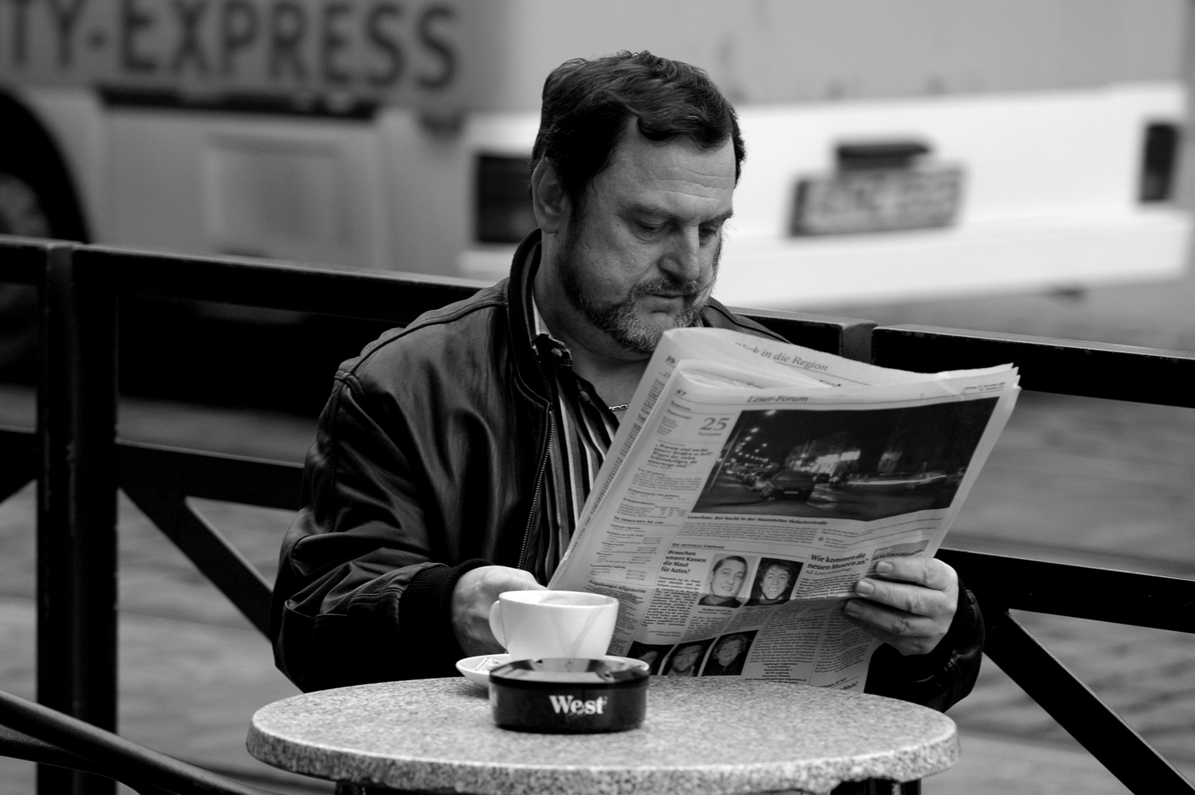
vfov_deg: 6.1
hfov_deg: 9.2
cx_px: 598
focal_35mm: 225
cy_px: 398
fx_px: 7463
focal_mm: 150
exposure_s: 1/250
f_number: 4
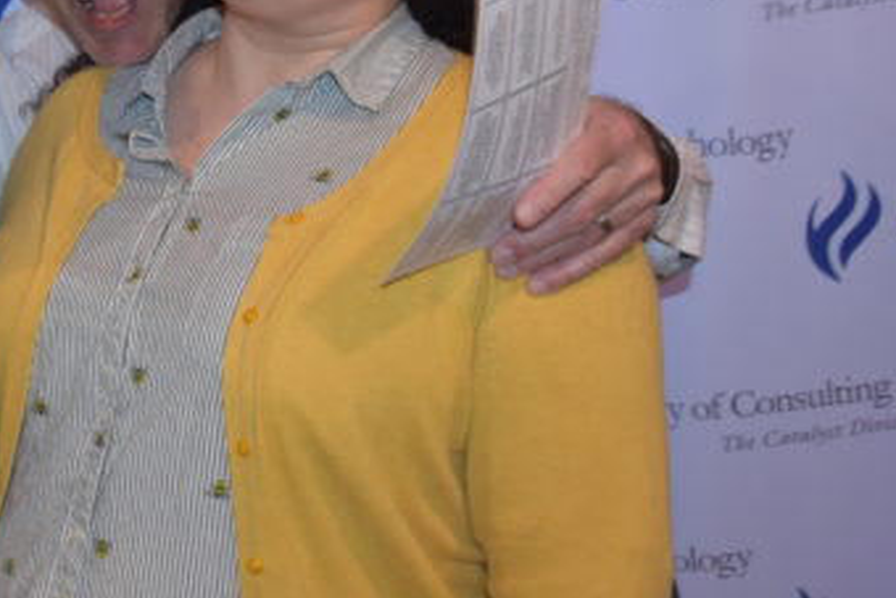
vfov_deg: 21.6
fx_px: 1519
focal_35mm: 61
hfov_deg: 31.0
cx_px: 53
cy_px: 11
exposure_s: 1/60
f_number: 3.5
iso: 800
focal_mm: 18
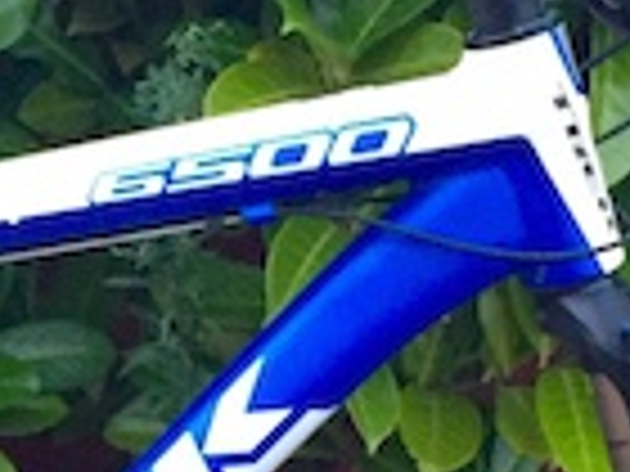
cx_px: -94
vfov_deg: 8.8
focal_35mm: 166
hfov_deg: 11.7
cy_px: 593
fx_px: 3021
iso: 200
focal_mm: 4.15
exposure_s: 1/33
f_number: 2.2
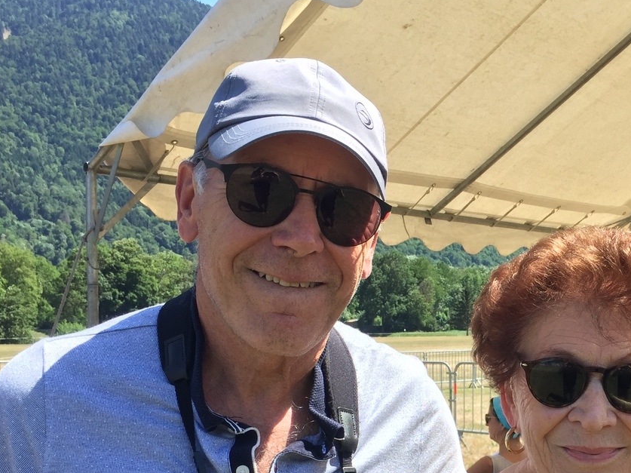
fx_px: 947
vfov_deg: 27.3
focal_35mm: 52
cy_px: 397
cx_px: 511
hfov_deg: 35.6
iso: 32
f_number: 2.2
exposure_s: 1/719
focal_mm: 4.15
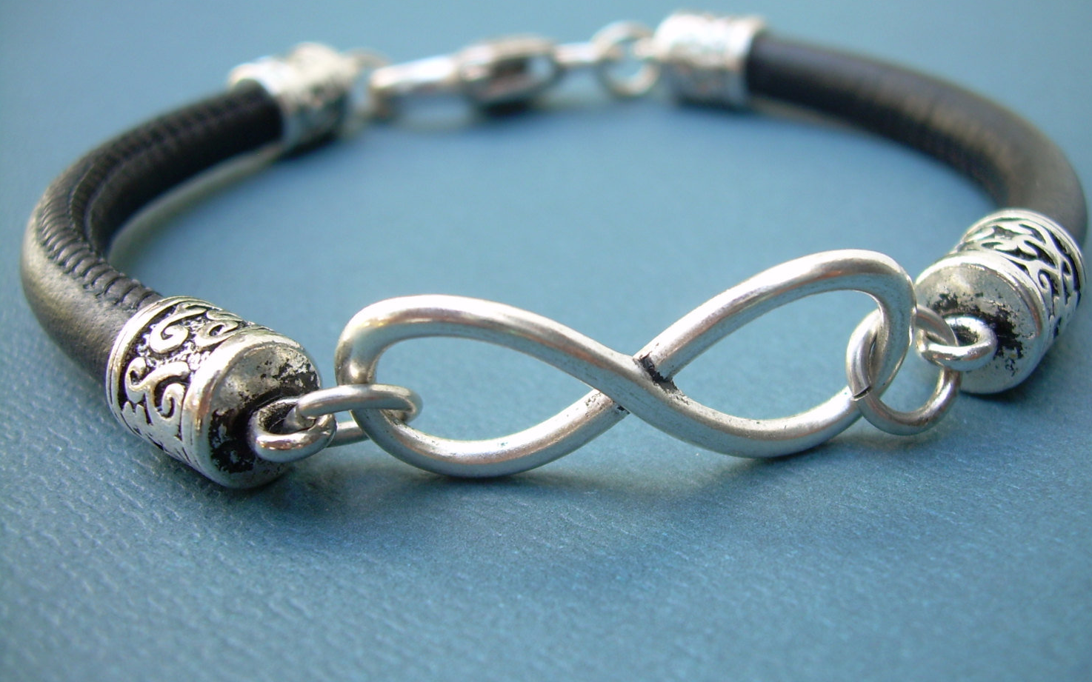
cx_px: 554
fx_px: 1220
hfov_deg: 48.2
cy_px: 293
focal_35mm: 41
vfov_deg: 31.2
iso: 50
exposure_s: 1/84.8
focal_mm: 6.3
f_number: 2.8
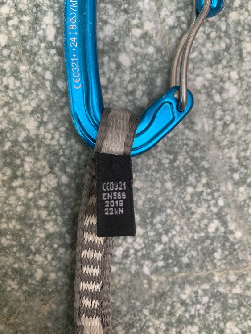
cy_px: 167
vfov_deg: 67.3
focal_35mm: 26
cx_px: 126
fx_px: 251
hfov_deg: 53.1
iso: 100
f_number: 1.8
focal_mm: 4.25
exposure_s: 1/114
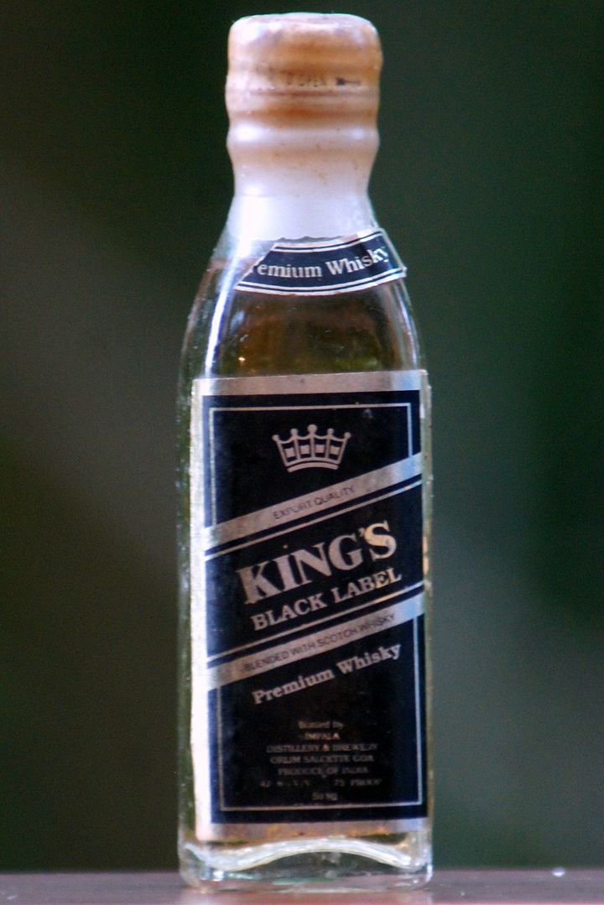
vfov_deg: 4.6
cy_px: 452
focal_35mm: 450
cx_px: 302
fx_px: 11317
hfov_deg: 3.1
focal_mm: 300
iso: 1600
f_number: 5.6
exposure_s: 1/60
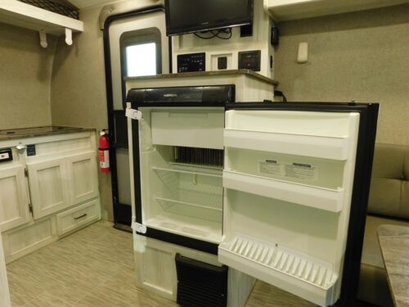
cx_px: 204
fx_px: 272
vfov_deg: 58.9
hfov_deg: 73.9
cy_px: 154
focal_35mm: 23
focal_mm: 4
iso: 400
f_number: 3
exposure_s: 1/25
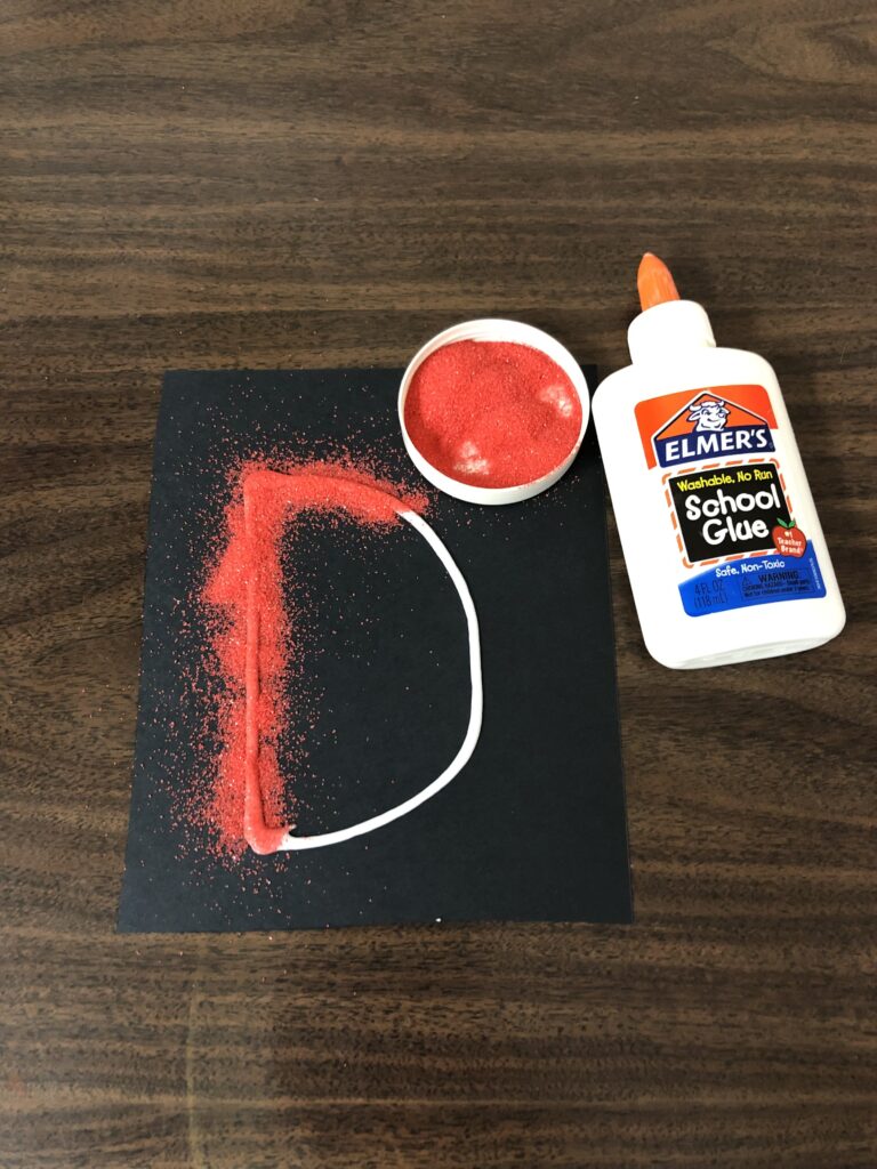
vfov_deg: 63.4
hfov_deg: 49.7
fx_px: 946
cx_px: 438
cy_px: 584
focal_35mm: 28
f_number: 1.8
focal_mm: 3.99
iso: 100
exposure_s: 1/9
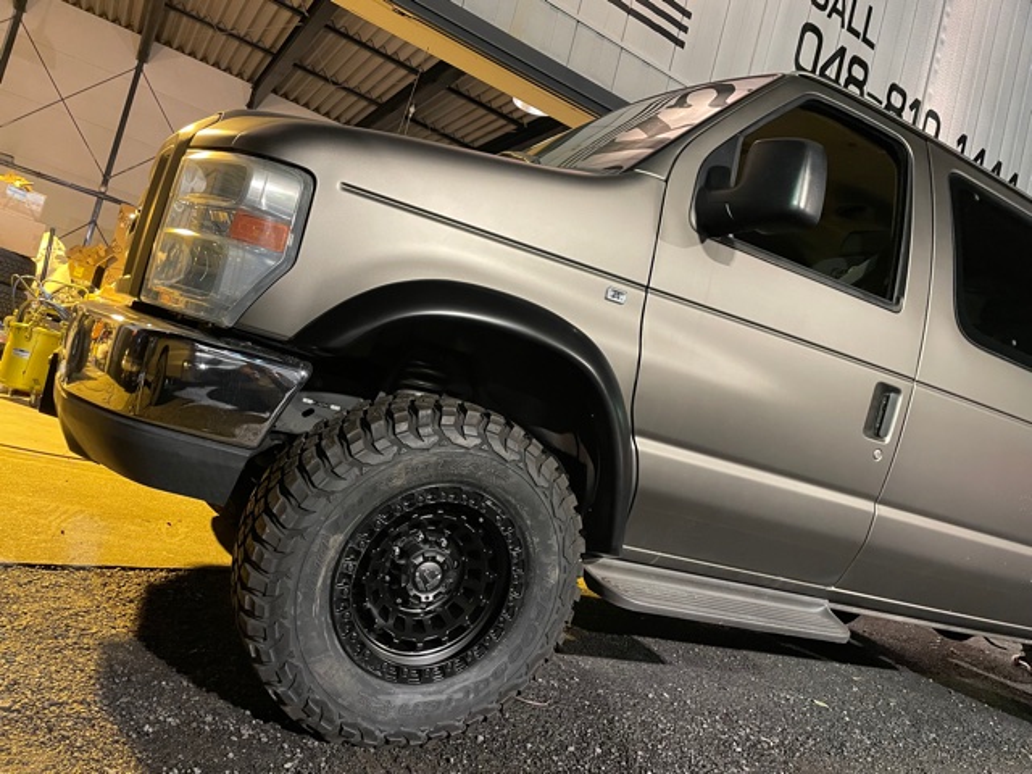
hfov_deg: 67.3
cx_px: 516
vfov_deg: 53.1
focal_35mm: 26
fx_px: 775
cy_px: 387
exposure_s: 1/33
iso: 400
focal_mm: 4.2
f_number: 1.6
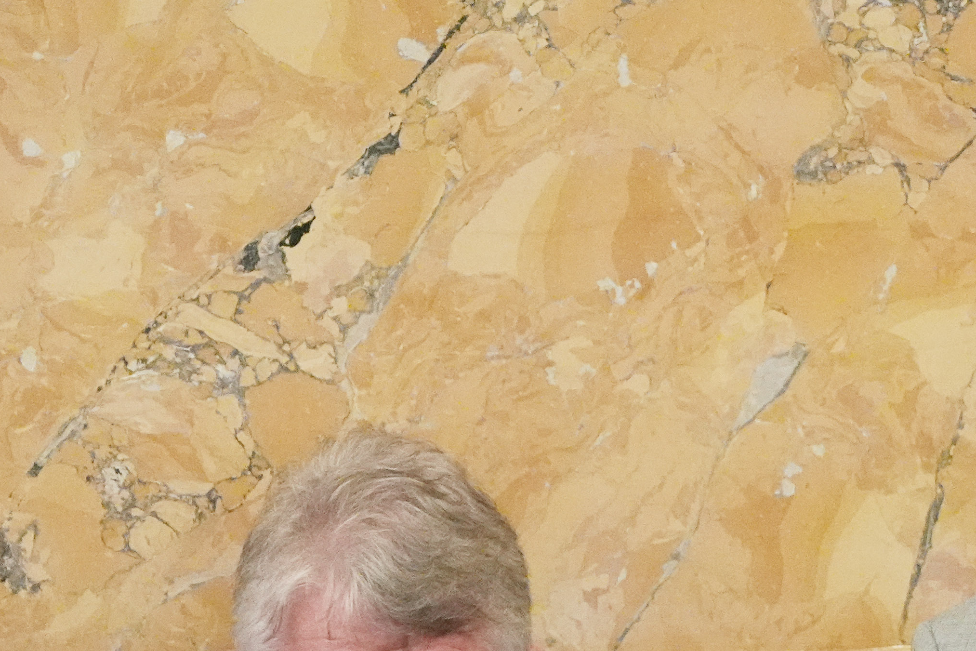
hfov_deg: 1.9
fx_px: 28982
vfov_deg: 1.3
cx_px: 751
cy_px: 815
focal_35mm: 1069
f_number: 5.6
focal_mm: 361
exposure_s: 1/250
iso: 10000
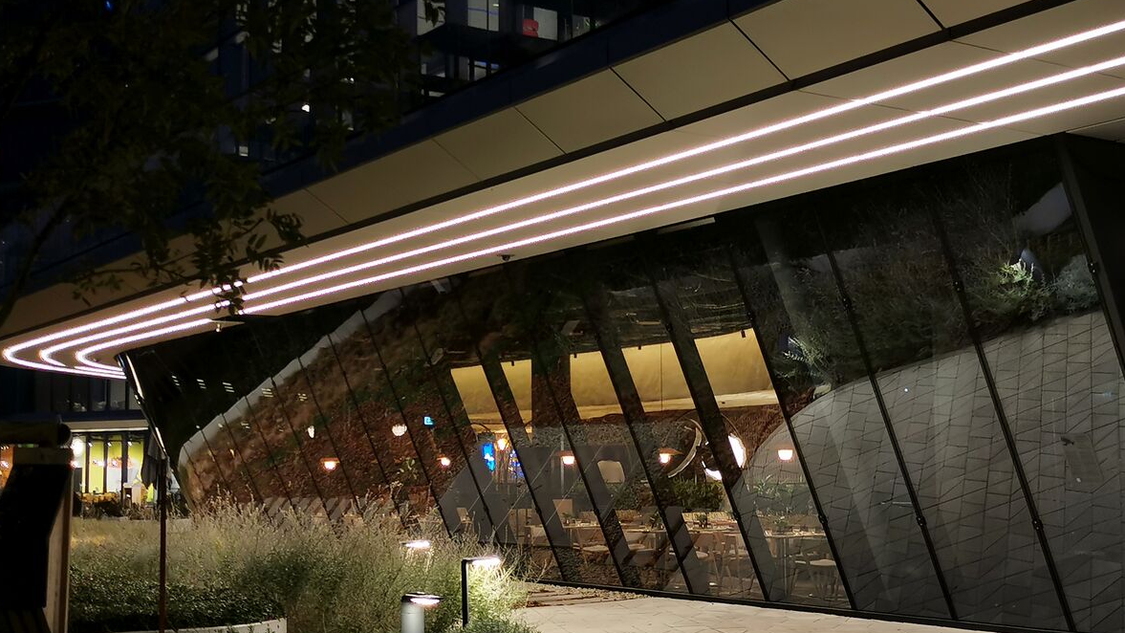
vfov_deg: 23.9
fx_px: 1491
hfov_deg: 41.3
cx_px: 561
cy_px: 342
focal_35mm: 50
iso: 100
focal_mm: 5.58
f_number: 1.8
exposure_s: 1/50
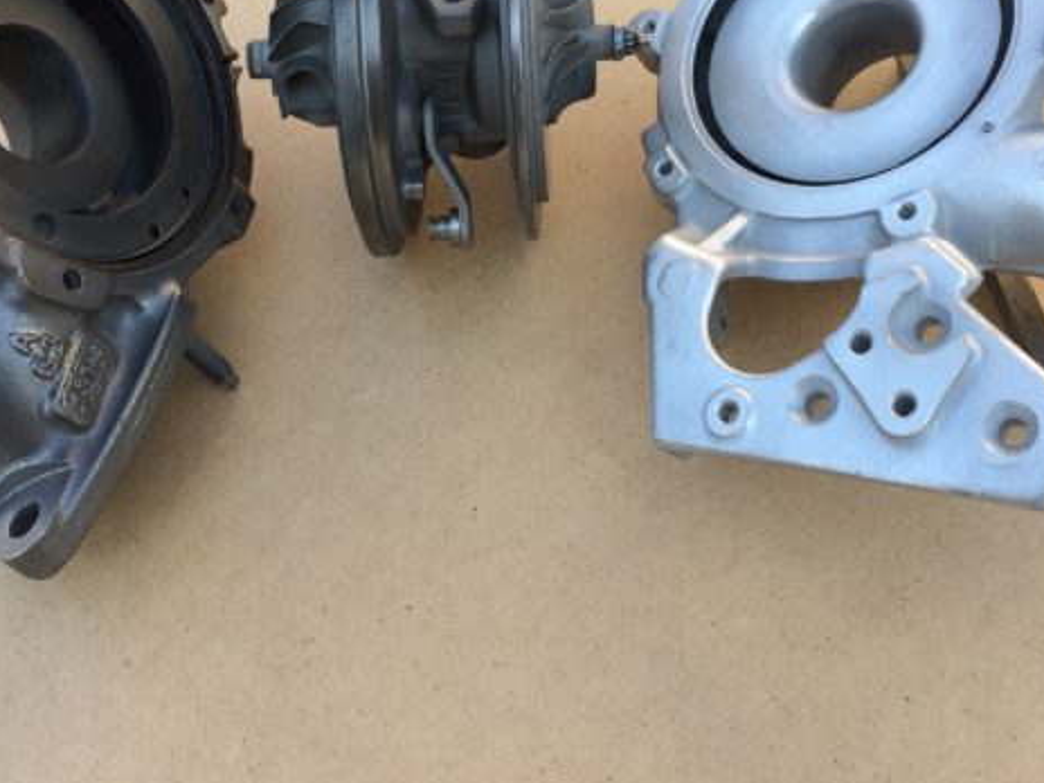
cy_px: 187
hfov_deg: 39.6
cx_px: 495
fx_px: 1448
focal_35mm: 48
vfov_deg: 29.7
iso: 32
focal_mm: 4.15
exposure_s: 1/360
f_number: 2.2
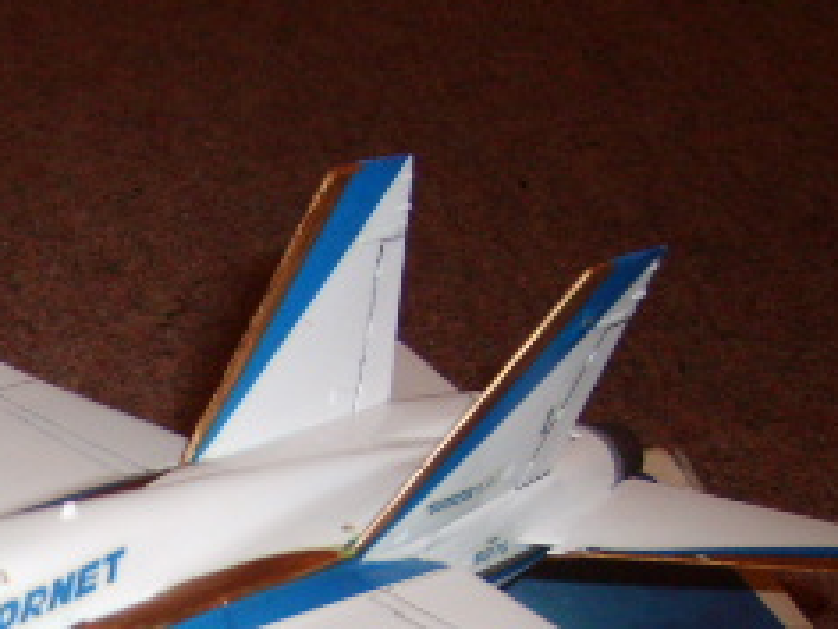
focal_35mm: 95
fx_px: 2300
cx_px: -188
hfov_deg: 19.4
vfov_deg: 14.9
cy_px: 800
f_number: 2.8
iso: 100
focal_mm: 5.8
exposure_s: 1/45
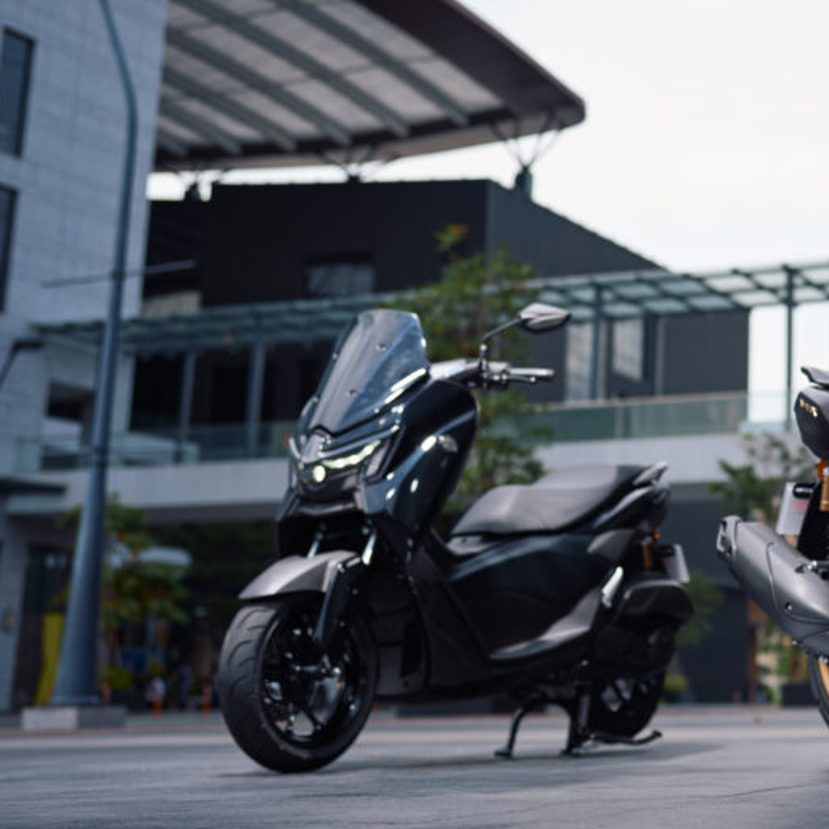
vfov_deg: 29.0
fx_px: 1599
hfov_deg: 27.5
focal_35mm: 59
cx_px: 818
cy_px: 348
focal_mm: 35
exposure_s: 1/400
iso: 50
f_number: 2
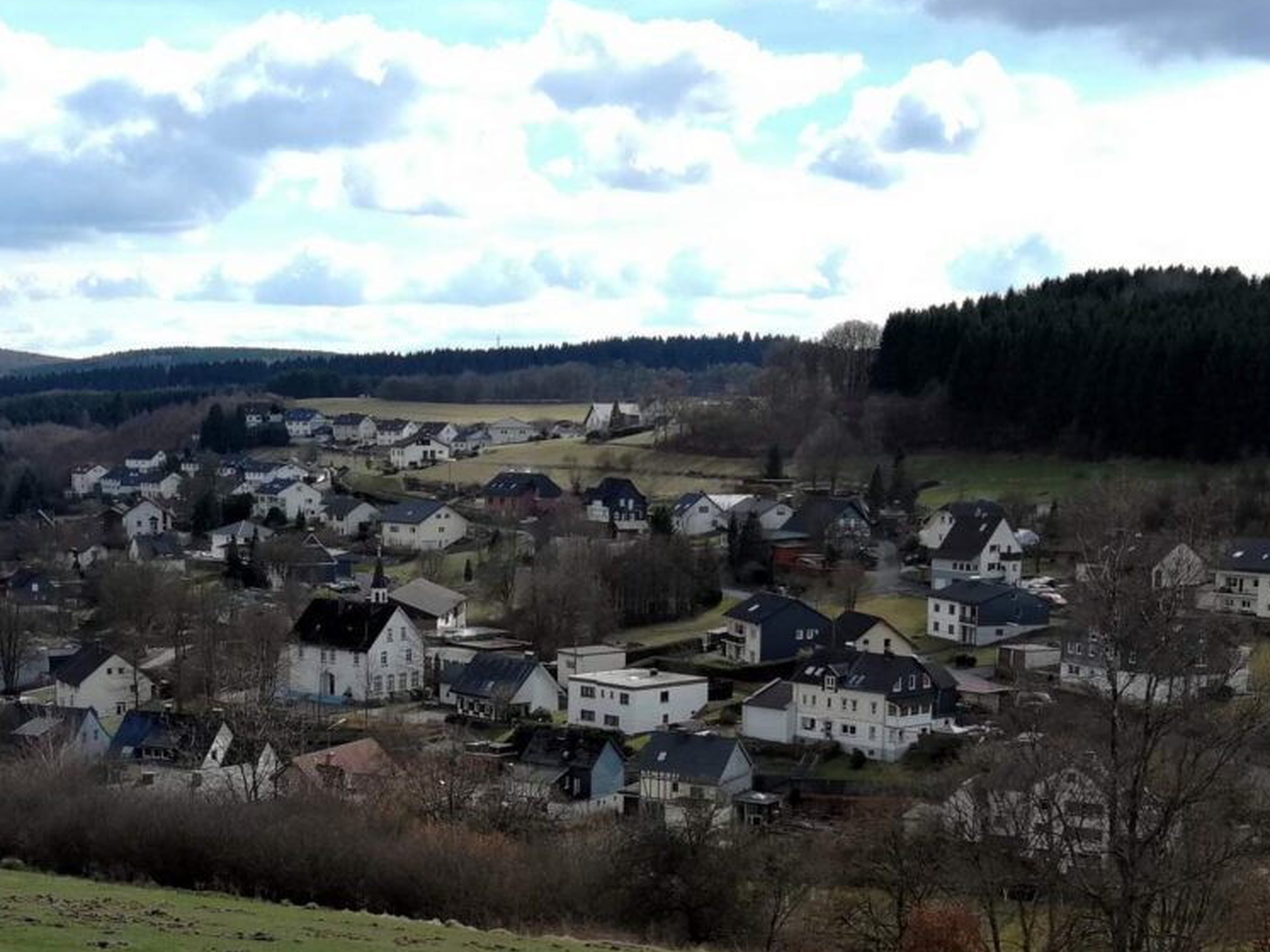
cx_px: 449
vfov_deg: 38.2
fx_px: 1357
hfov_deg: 49.5
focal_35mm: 37
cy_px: 640
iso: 50
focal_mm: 3.95
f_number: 2.2
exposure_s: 1/716
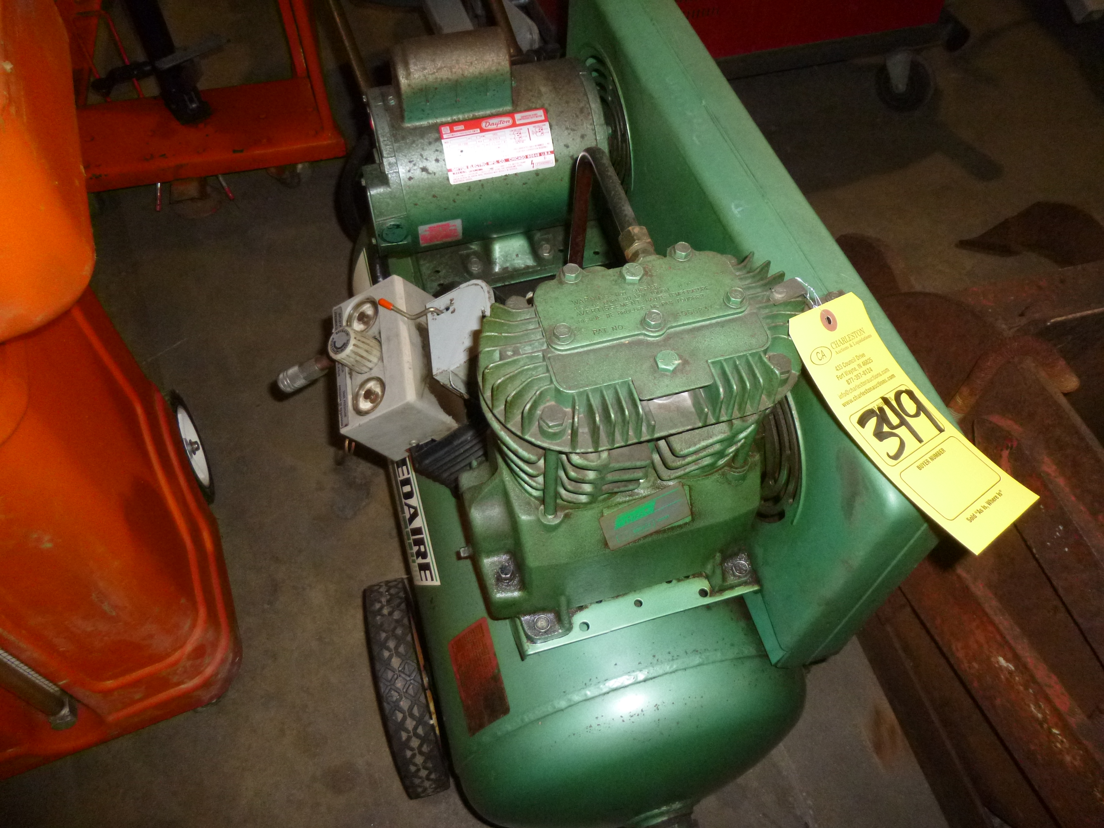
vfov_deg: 54.9
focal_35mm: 25
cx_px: 552
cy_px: 414
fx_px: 797
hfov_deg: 69.4
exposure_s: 1/125
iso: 400
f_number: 3.1
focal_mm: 4.5
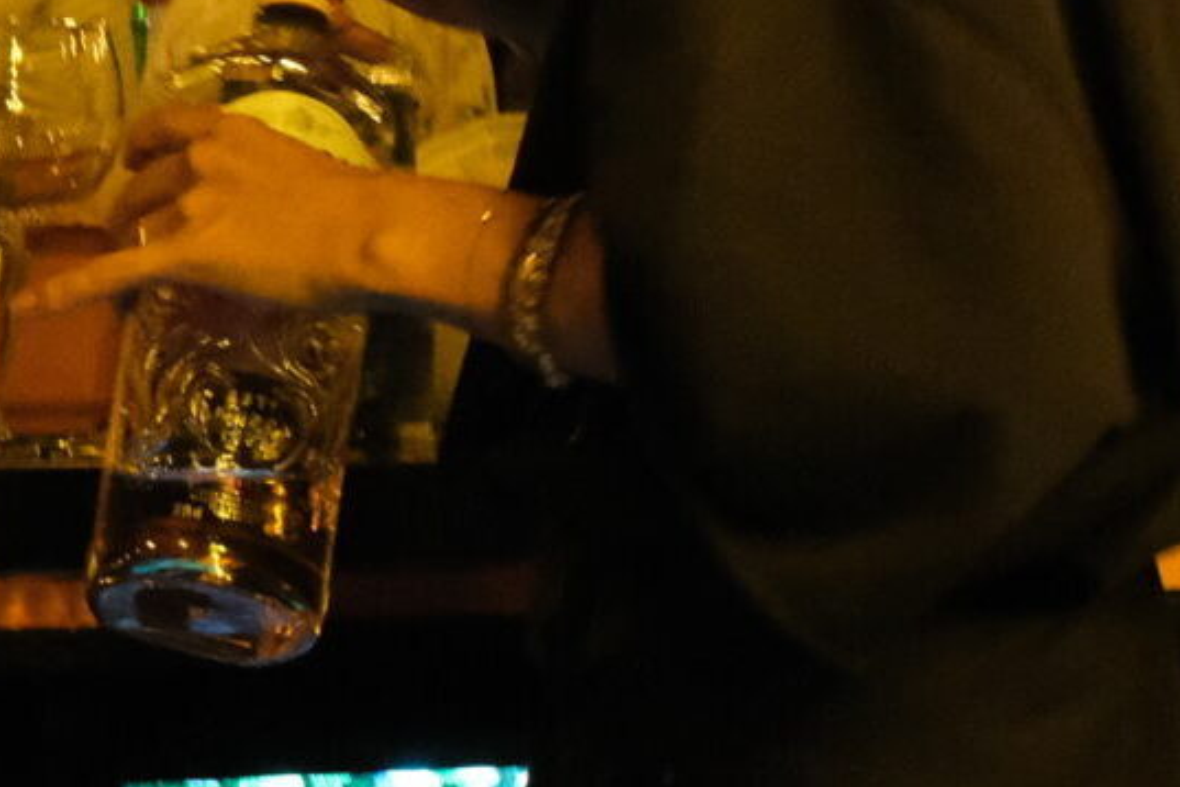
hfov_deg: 13.4
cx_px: -348
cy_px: -26
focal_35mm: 148
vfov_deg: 9.2
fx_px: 4851
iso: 12800
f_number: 6.4
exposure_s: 1/58
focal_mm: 23
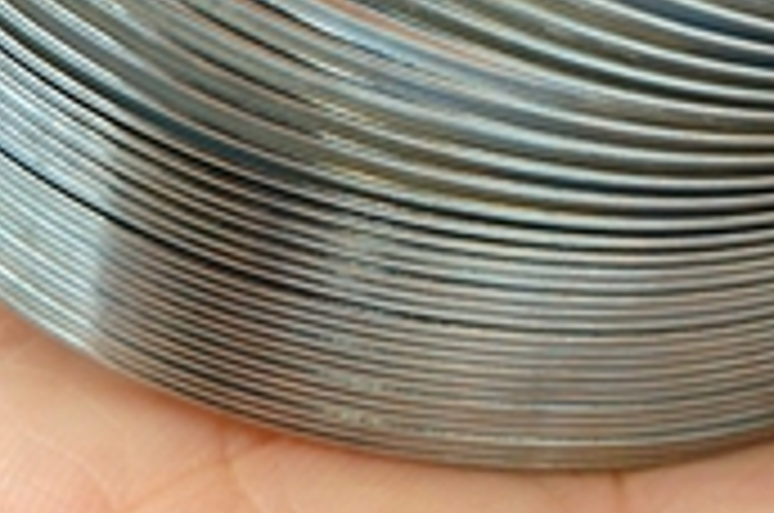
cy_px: -277
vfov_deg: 6.3
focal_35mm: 215
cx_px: 1386
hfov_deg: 9.2
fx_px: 4614
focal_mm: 24
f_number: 9
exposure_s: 1/100
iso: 200
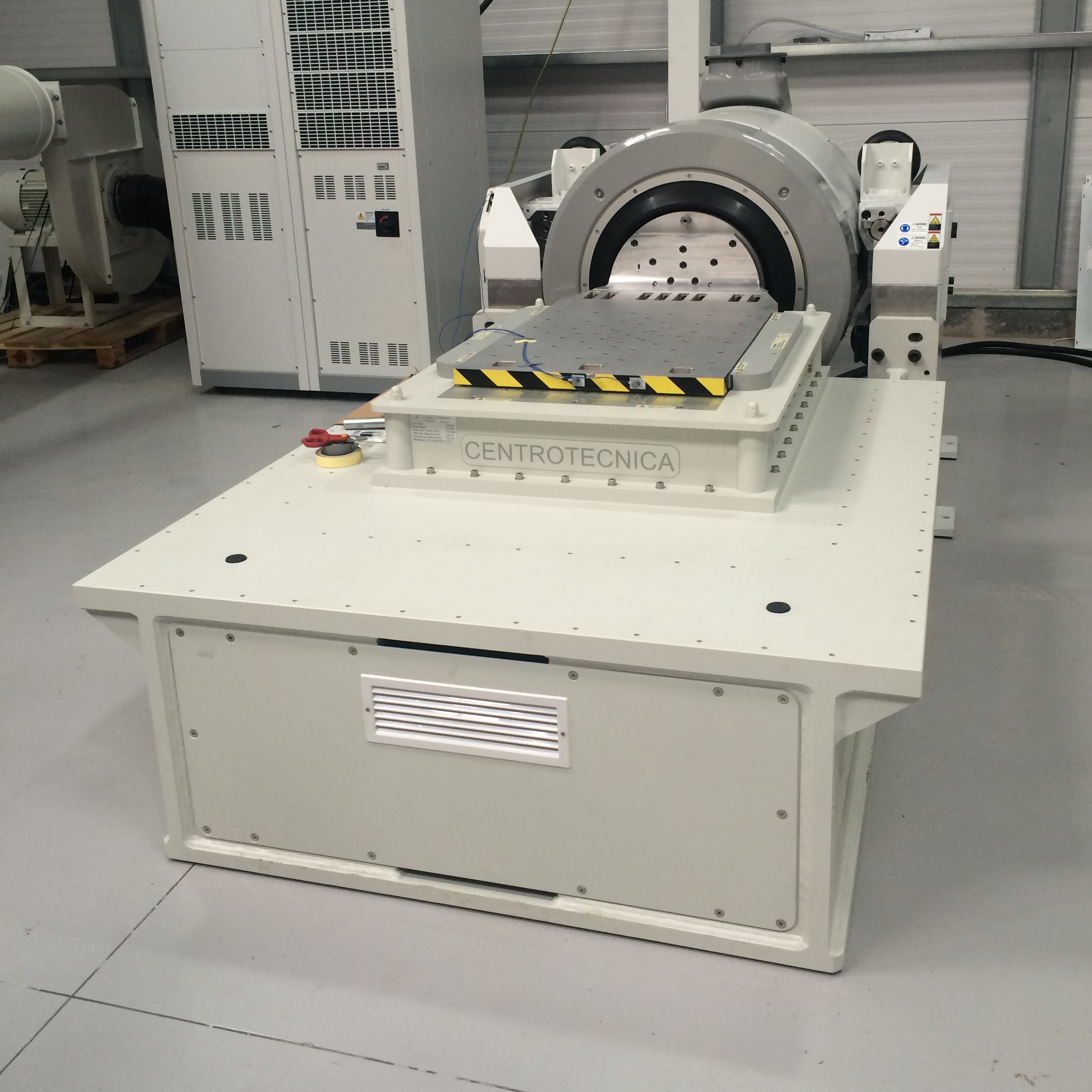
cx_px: 552
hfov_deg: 46.0
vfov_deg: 45.9
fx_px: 1285
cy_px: 452
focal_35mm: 36
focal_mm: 4.12
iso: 40
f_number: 2.2
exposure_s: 1/40
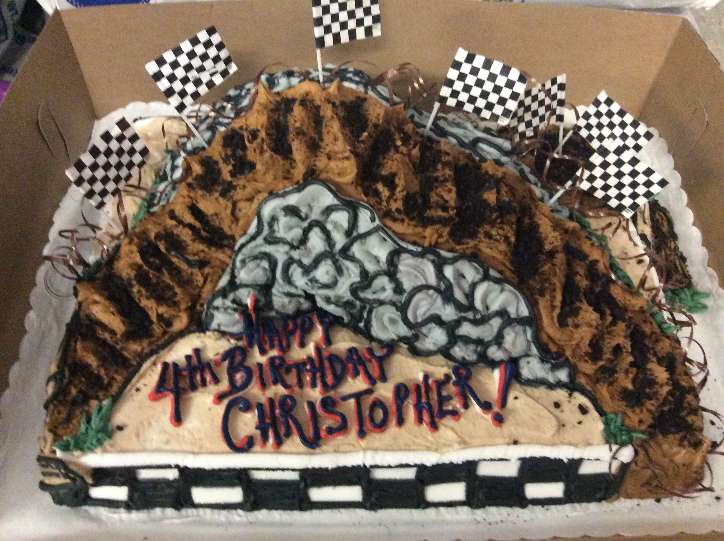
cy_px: 270
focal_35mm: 32
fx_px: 668
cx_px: 362
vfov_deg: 44.1
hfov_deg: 56.9
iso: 500
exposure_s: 1/15
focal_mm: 3.3
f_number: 2.4
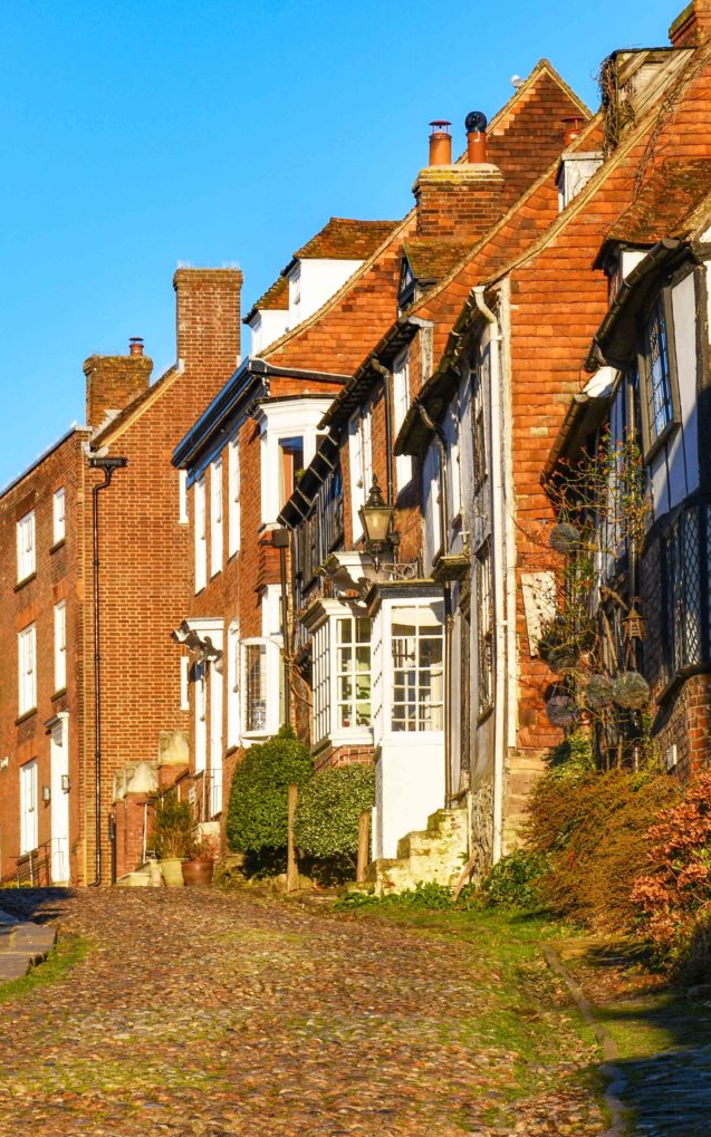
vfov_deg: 12.2
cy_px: 569
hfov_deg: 7.6
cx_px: 291
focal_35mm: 172
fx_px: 5332
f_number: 10
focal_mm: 75
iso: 100
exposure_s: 1/250
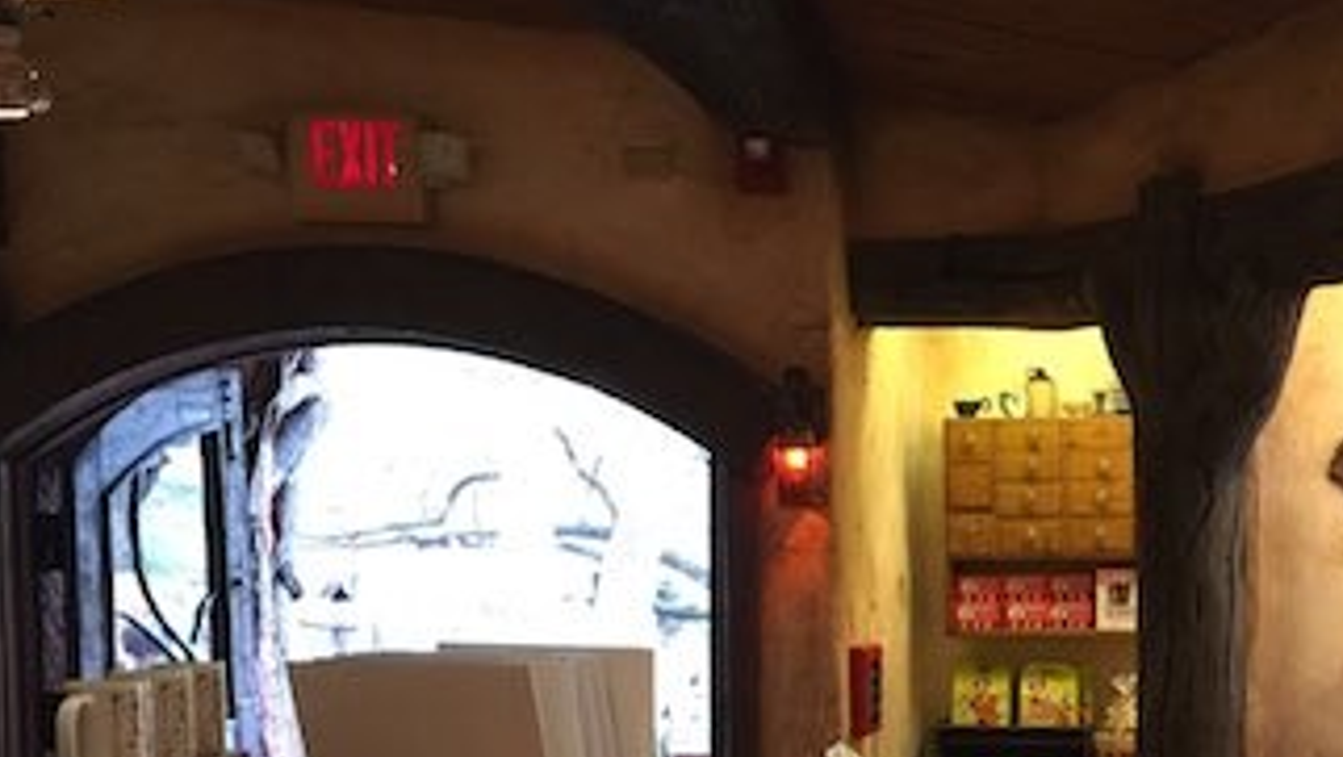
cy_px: 707
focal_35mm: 64
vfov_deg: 18.5
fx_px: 2280
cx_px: 1117
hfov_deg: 31.8
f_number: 2.2
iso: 100
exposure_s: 1/15
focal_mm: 4.15
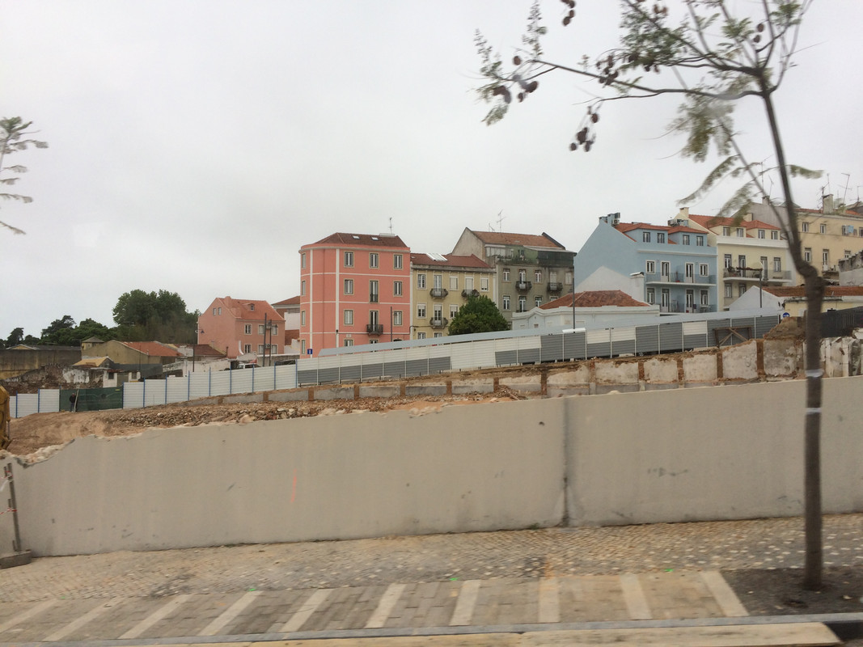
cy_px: 324
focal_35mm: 29
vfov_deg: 48.2
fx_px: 723
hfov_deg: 61.7
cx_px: 432
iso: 32
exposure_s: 1/380
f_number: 2.2
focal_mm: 4.15
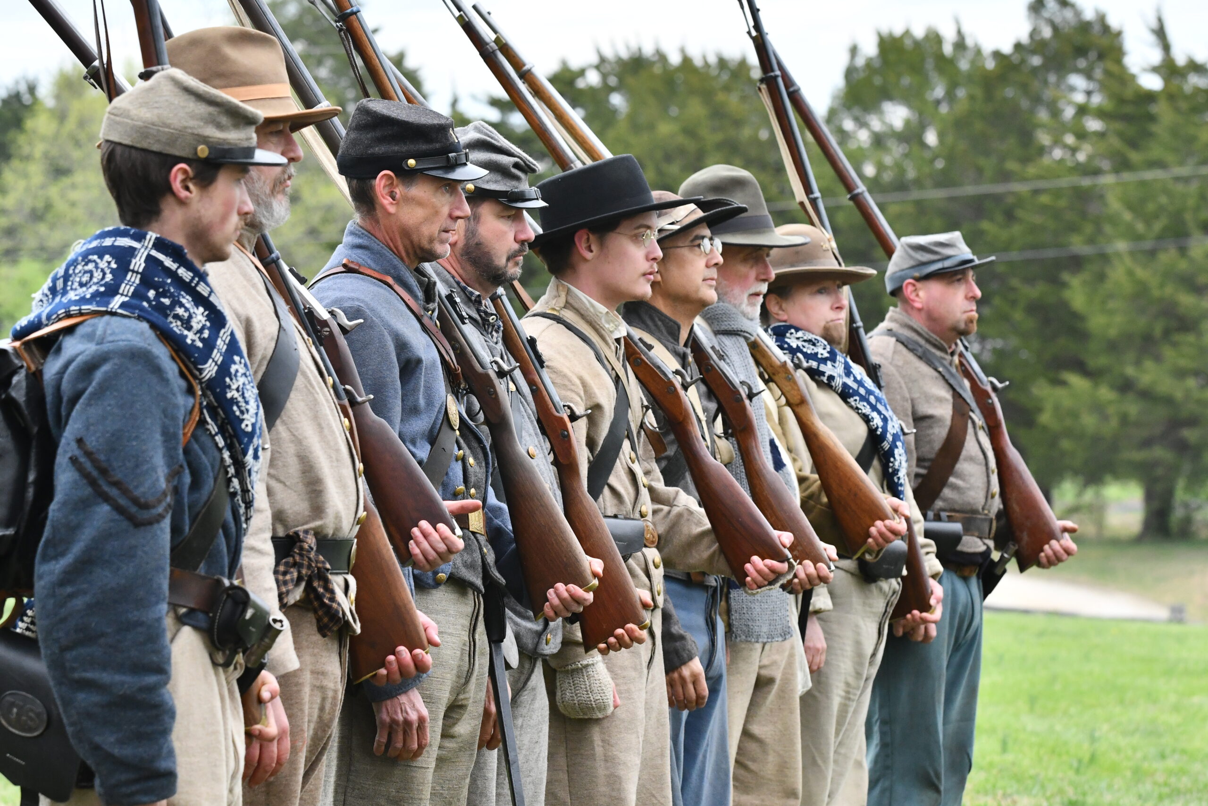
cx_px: 604
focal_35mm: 165
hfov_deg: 12.5
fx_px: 5537
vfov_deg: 8.3
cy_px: 403
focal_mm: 110
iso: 1600
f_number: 5.6
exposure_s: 1/1600
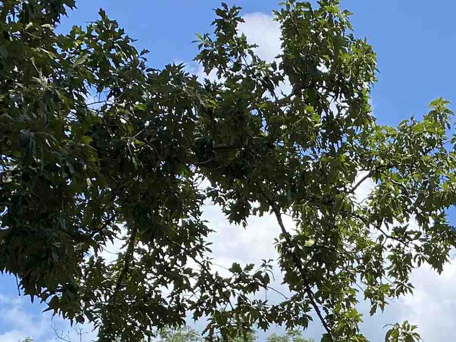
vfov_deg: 15.3
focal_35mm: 87
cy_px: 563
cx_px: 521
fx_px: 1146
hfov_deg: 21.2
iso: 32
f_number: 1.8
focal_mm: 4.25
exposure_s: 1/2183
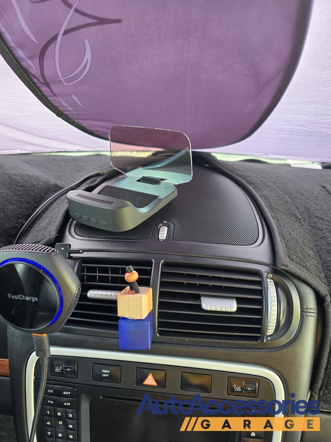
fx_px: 293
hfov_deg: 58.9
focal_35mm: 23
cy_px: 221
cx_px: 166
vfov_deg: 73.9
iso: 160
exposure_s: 1/120
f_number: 1.7
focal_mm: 6.3
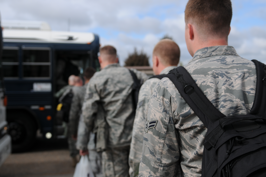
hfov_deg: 45.0
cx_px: 133
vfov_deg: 30.8
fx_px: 321
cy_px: 88
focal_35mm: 44
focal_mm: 29
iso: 200
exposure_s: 1/4000
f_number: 2.8
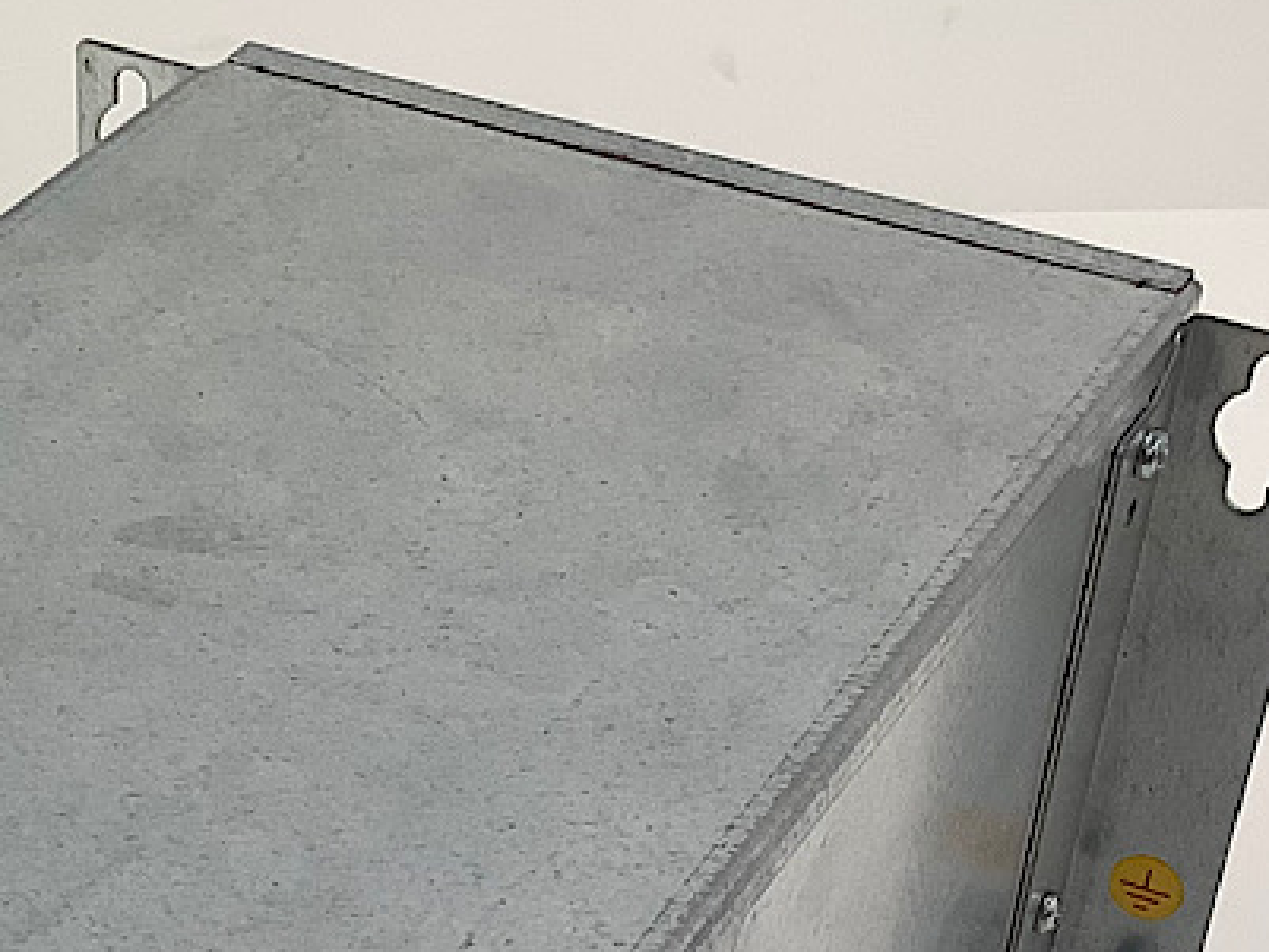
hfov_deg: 21.0
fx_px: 3374
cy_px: 1338
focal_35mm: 92
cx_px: 185
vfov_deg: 15.1
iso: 64
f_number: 2.4
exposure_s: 1/100
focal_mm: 3.3
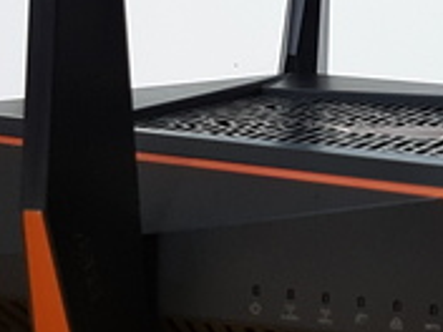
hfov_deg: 25.7
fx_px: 947
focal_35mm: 74
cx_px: 378
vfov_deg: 19.6
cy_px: 42
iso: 125
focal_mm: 4.2
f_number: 1.7
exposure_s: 1/50
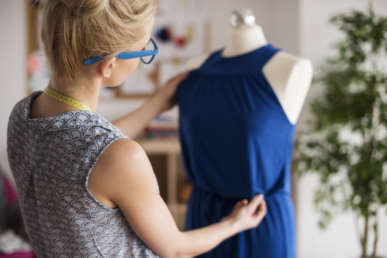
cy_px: 129
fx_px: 538
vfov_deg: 27.0
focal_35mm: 50
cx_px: 194
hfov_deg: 39.6
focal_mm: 50
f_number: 2.2
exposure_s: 1/100
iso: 125
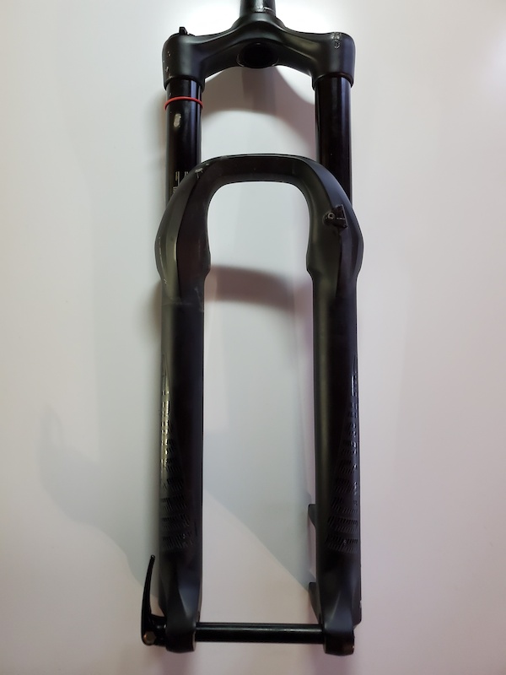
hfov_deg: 53.1
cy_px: 338
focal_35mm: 26
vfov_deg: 67.3
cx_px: 253
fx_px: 507
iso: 320
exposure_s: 1/40
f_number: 1.5
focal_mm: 4.3
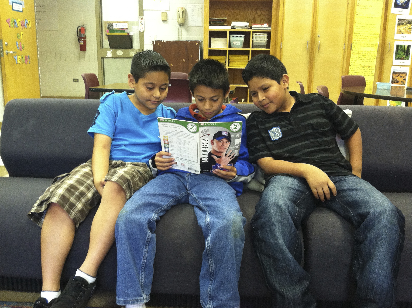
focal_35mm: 35
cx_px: 206
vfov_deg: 40.6
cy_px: 154
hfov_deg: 52.7
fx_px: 416
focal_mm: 3.85
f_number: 2.8
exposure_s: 1/15
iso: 160
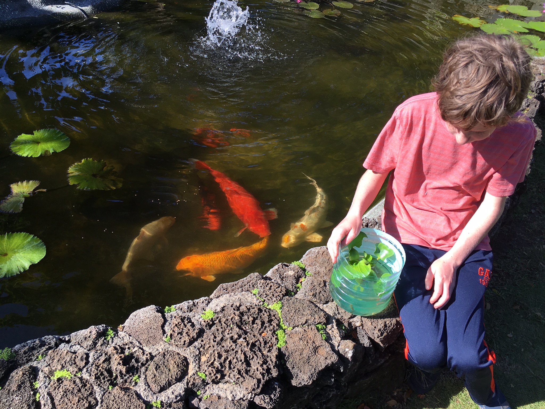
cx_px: 272
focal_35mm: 29
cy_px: 204
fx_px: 457
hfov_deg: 61.7
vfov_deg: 48.2
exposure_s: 1/610
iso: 25
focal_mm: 4.15
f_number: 2.2
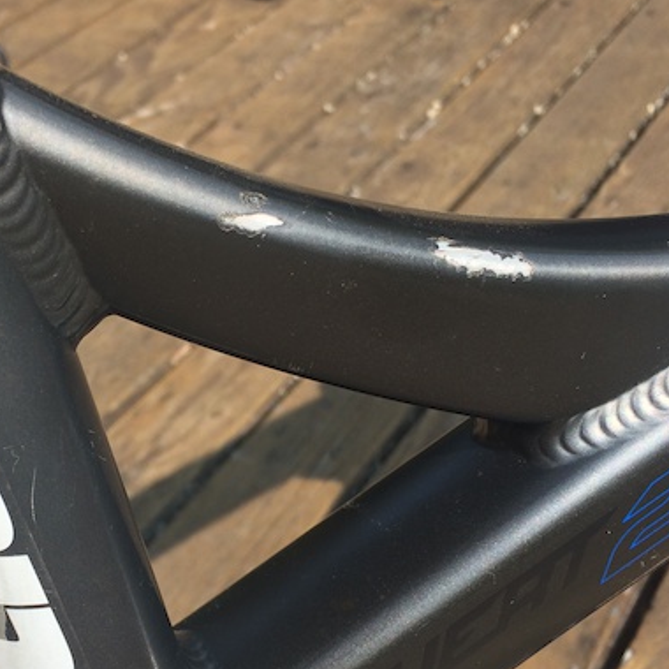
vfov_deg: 31.5
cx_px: 195
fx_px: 1181
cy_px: 423
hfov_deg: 31.3
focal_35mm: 54
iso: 32
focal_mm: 4.15
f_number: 2.2
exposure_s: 1/1001
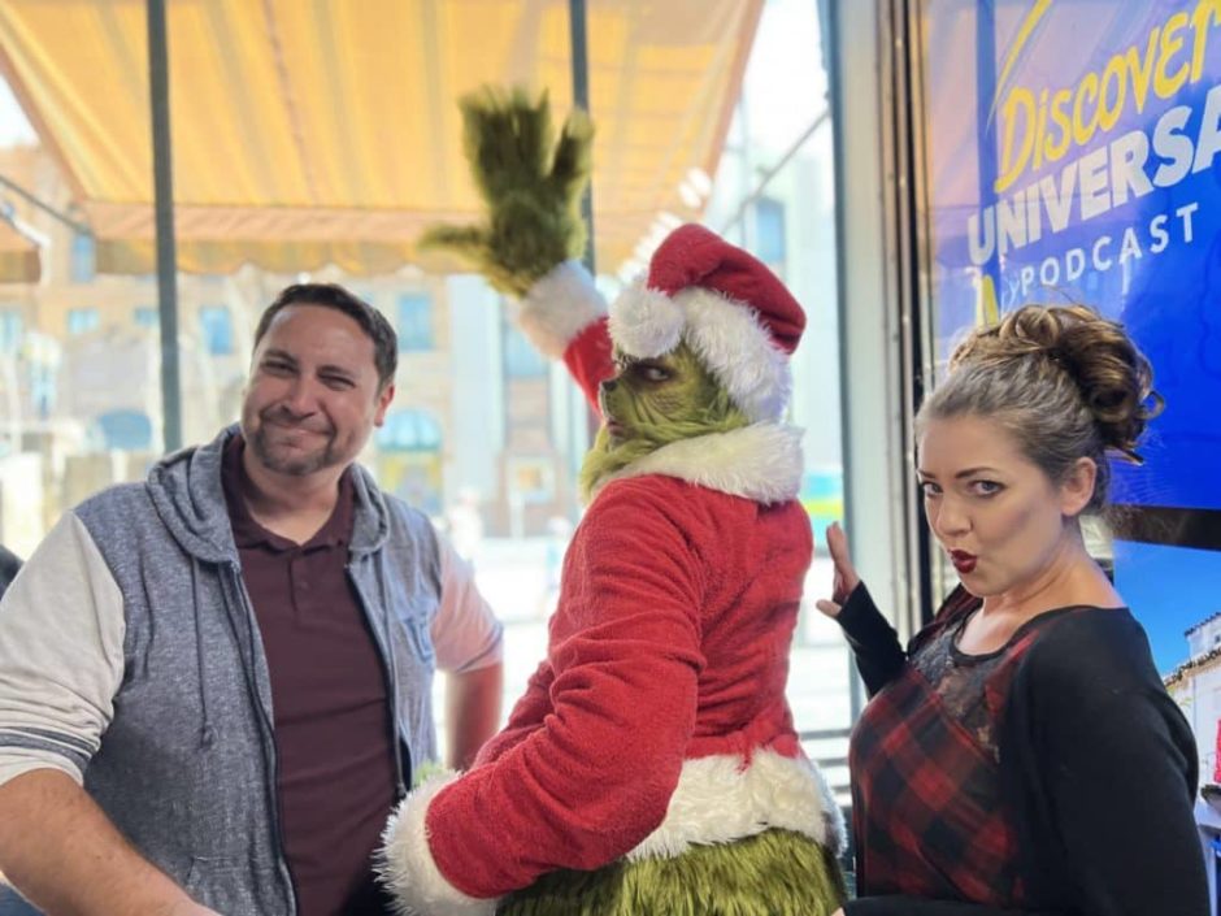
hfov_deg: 67.3
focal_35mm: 26
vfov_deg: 53.1
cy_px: 458
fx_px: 917
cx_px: 610
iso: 64
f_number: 1.5
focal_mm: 5.7
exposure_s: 1/120
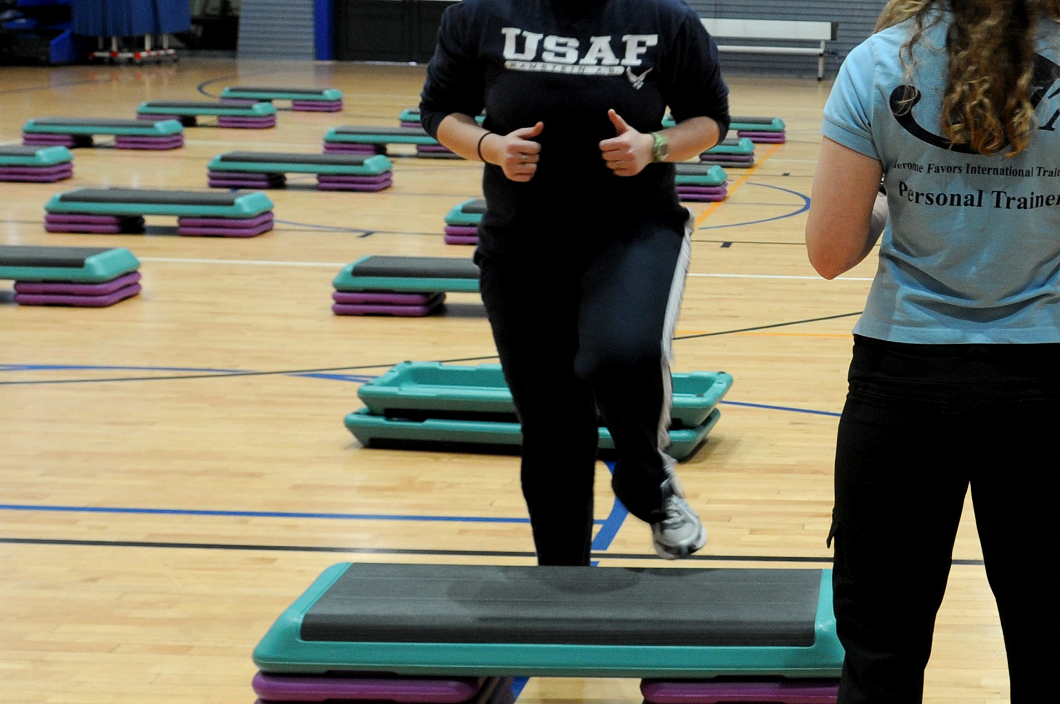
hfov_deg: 38.8
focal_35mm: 47
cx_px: 972
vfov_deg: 28.6
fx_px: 1380
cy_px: 381
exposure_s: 1/25
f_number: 4.5
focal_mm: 17
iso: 400
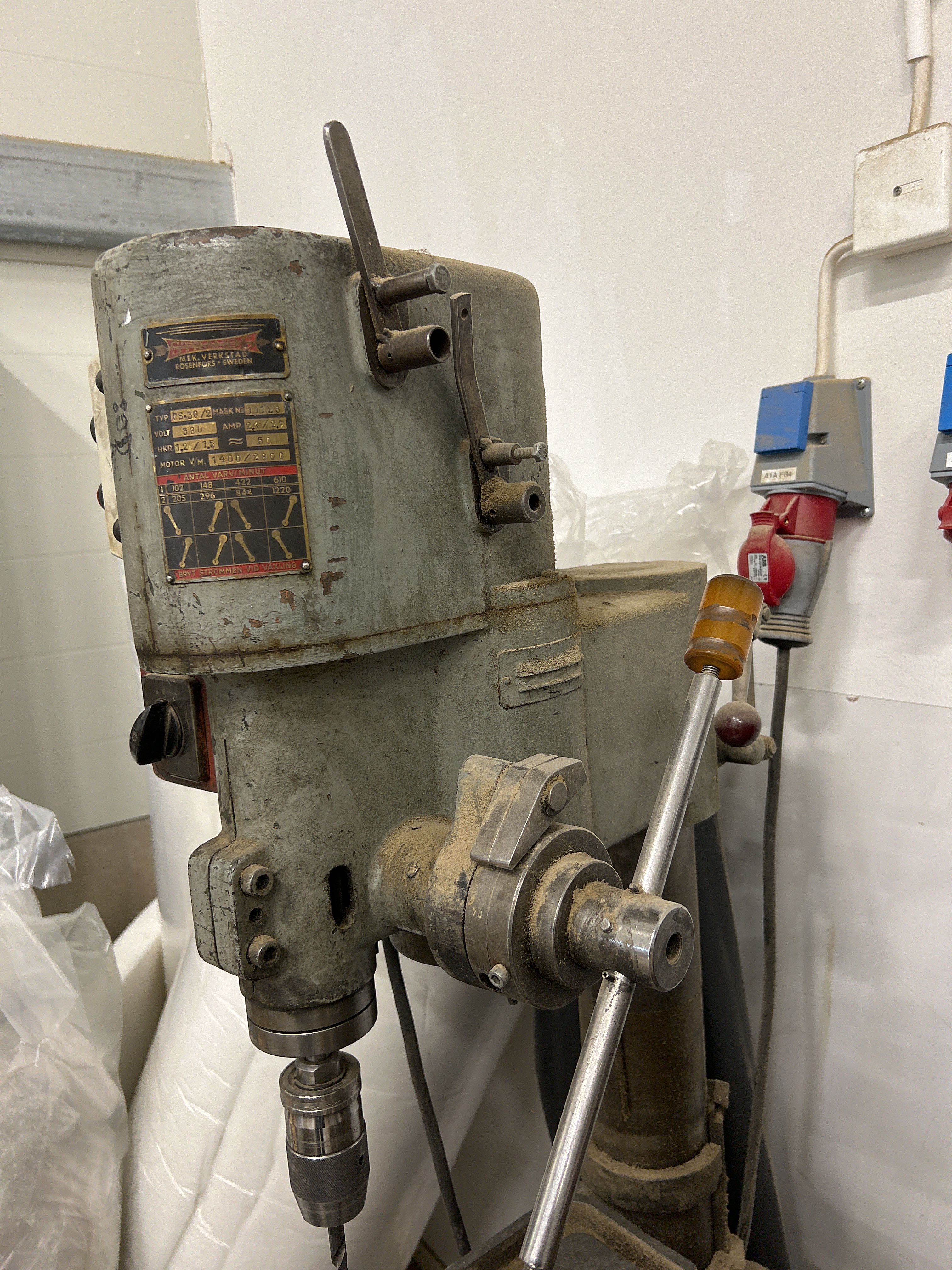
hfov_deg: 53.1
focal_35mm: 26
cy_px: 635
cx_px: 476
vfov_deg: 67.3
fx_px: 953
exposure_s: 1/50
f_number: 1.5
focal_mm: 5.7
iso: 160
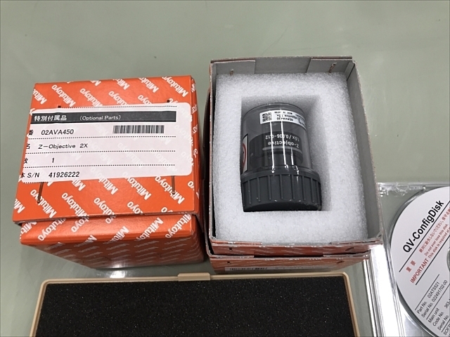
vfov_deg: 49.7
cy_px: 168
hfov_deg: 63.4
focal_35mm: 28
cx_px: 225
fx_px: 364
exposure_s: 1/50
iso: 25
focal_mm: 3.99
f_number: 1.8
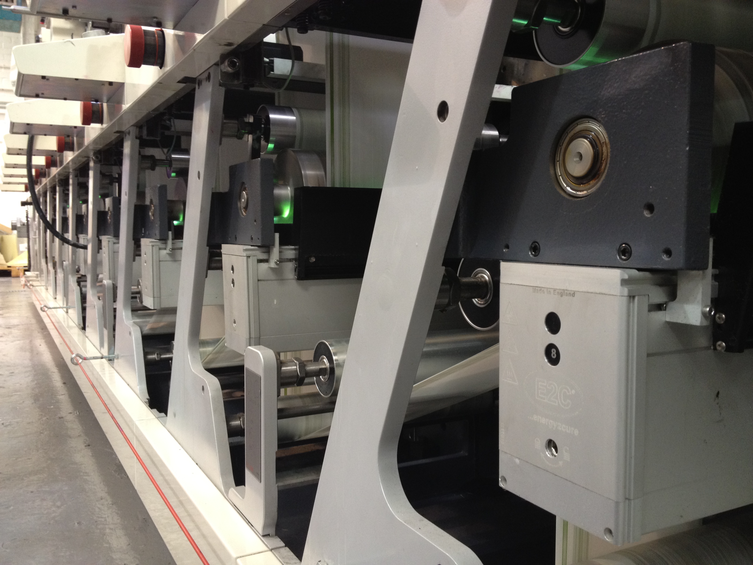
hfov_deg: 52.6
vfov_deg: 40.7
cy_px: 282
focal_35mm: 35
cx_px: 376
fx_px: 761
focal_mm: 4.28
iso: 125
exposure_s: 1/20
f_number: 2.4
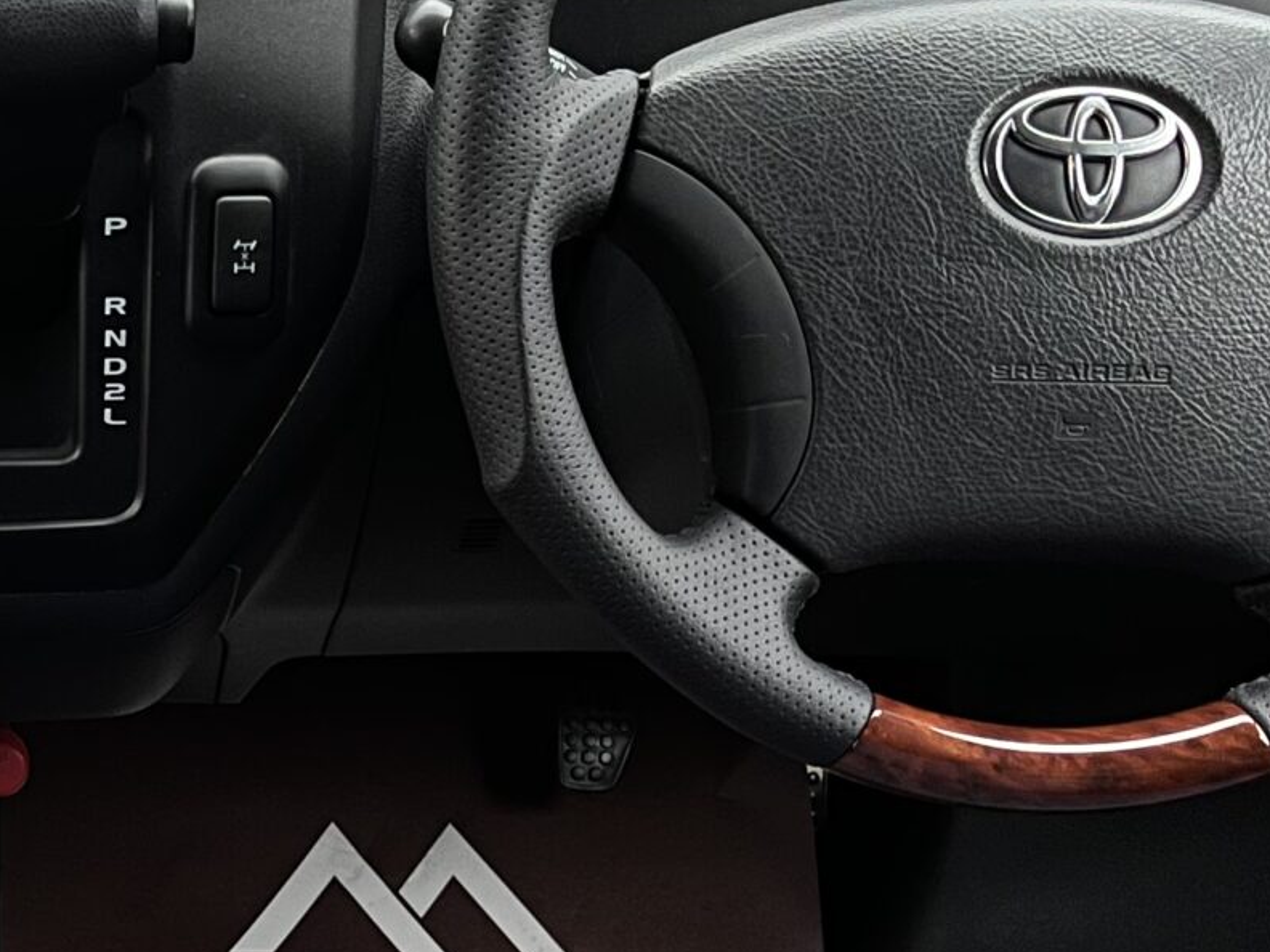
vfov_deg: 17.3
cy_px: 833
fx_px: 3082
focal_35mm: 84
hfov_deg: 22.3
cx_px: -29
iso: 320
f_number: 1.6
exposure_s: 1/50
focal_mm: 5.1
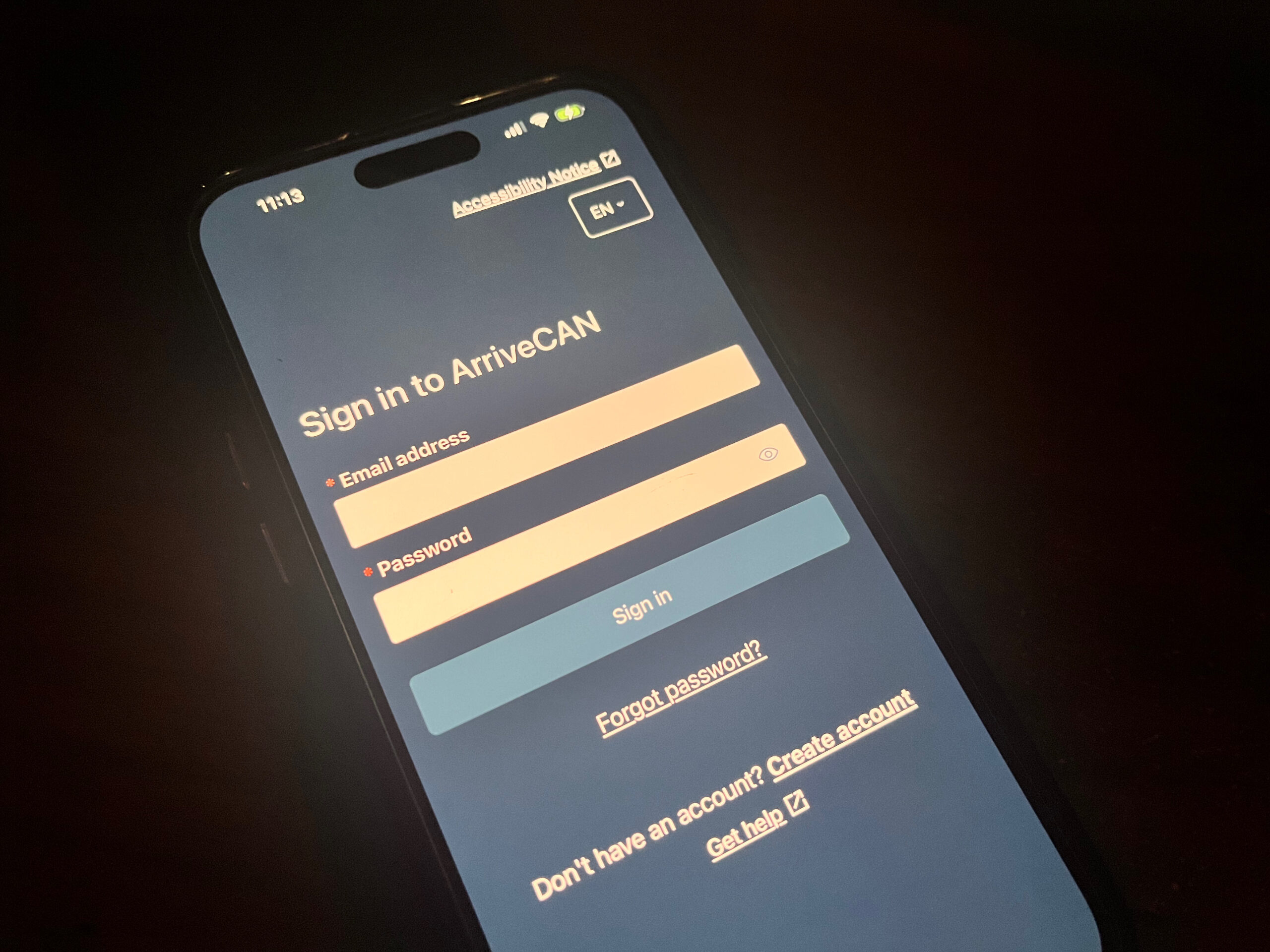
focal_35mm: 26
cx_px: 635
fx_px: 954
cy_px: 476
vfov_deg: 53.1
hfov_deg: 67.3
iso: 500
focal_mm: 5.1
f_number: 1.6
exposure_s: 1/40
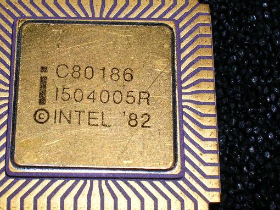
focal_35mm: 91
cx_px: 98
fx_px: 736
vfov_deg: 16.2
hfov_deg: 21.5
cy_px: 103
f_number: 5.9
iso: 50
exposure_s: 1/60.1
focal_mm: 9.7
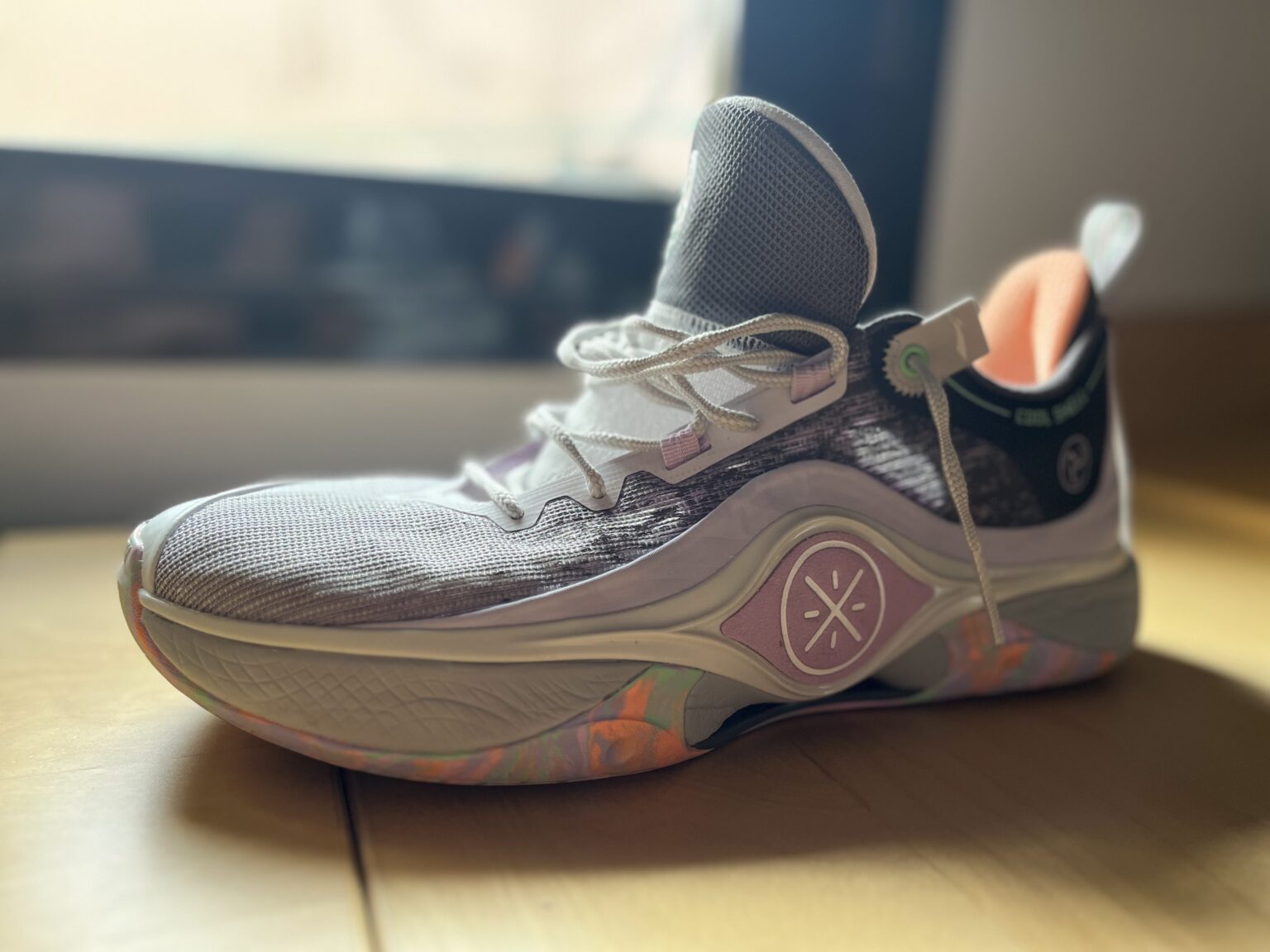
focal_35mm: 26
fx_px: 954
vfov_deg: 53.1
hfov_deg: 67.3
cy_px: 476
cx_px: 635
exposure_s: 1/67
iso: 125
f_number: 1.6
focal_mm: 5.1
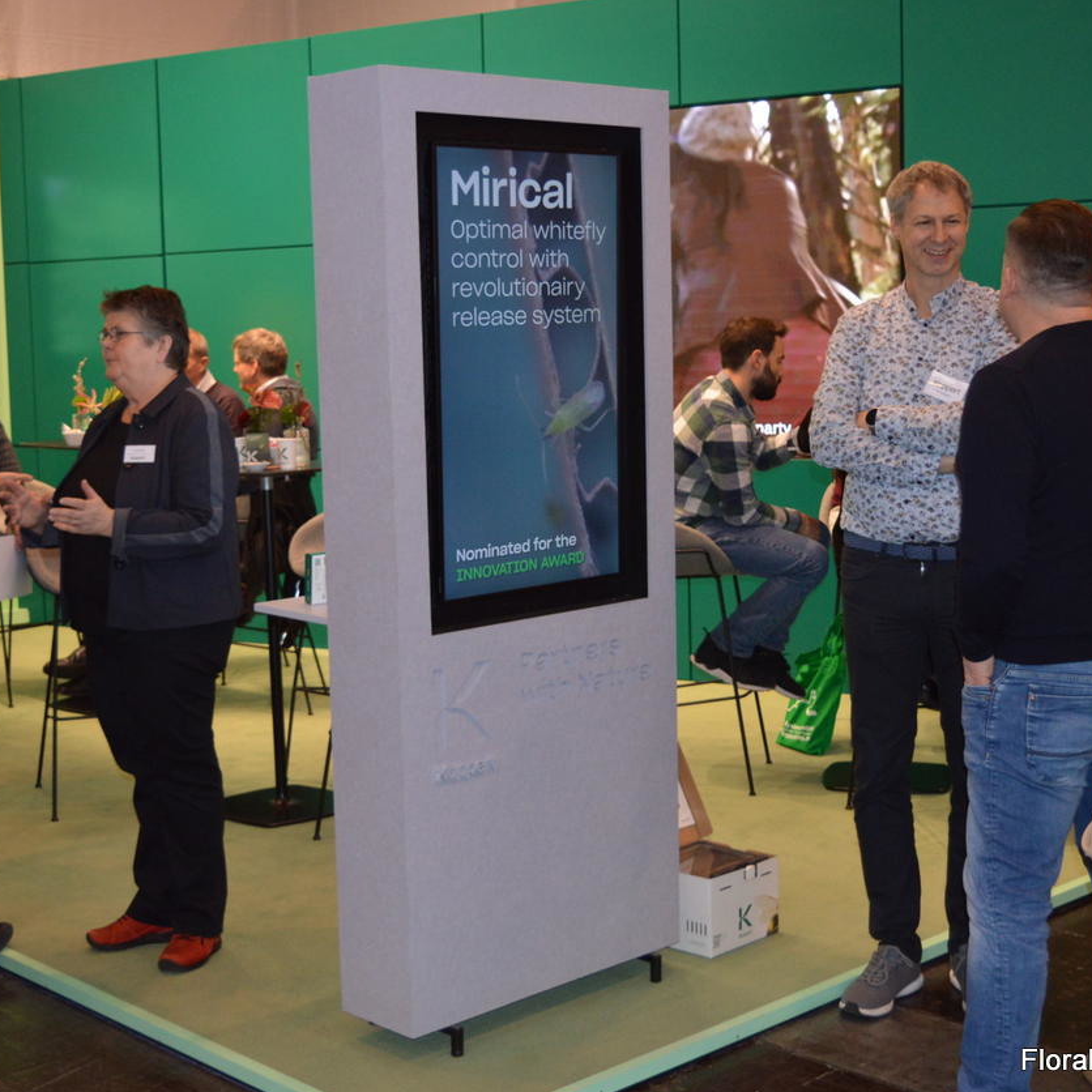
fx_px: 1879
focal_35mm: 53
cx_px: 524
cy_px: 553
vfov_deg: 32.4
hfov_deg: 32.4
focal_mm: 27
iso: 900
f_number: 4
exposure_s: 1/200
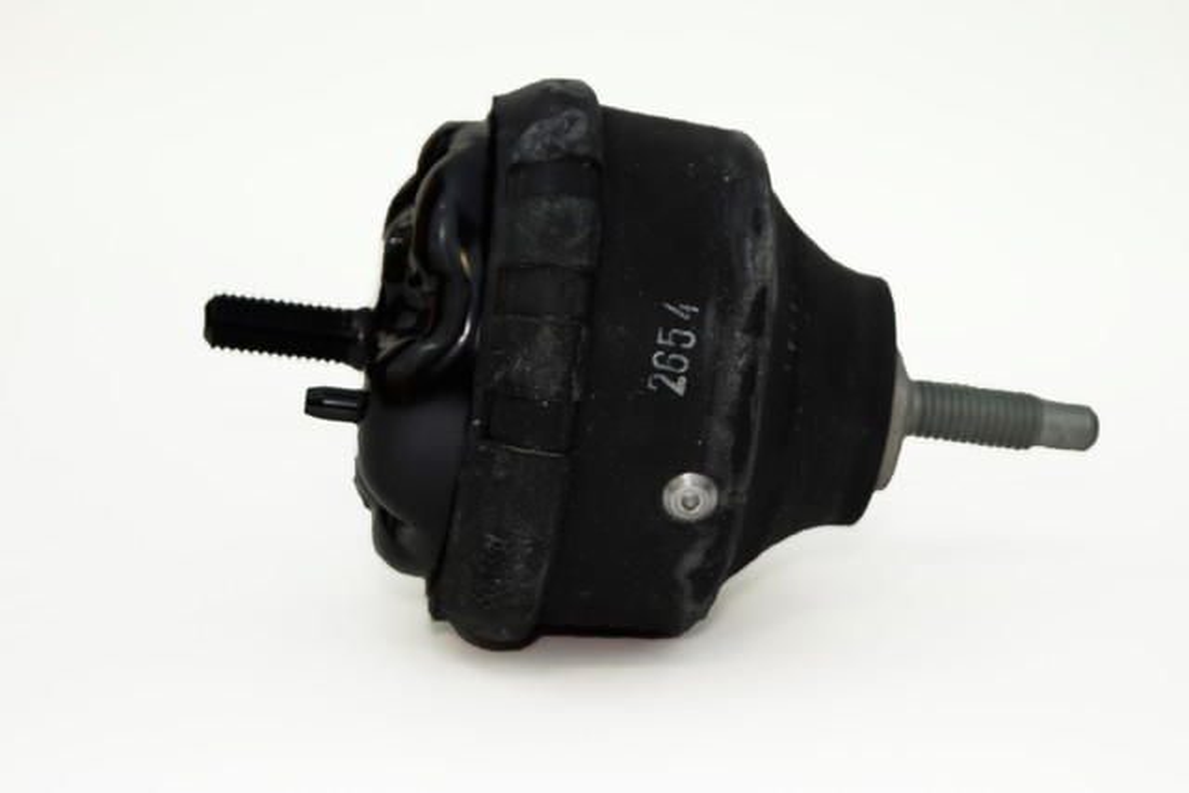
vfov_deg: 16.6
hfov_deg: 24.6
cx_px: 594
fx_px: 2725
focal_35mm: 82
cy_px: 396
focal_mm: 55
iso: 640
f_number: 5.6
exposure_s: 1/80
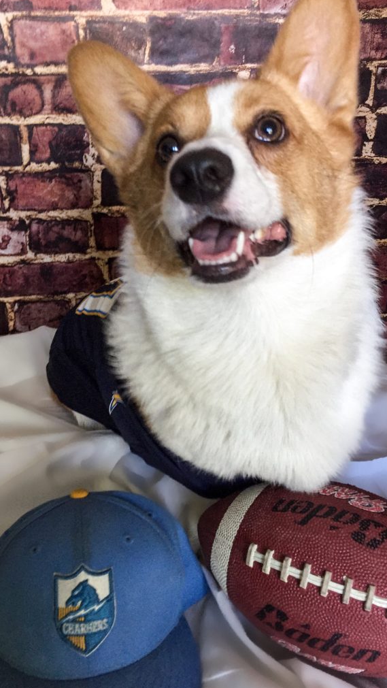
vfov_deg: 61.0
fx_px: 584
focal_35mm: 32
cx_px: 174
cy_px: 343
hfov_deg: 36.7
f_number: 2.2
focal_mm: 4.15
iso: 200
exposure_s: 1/30
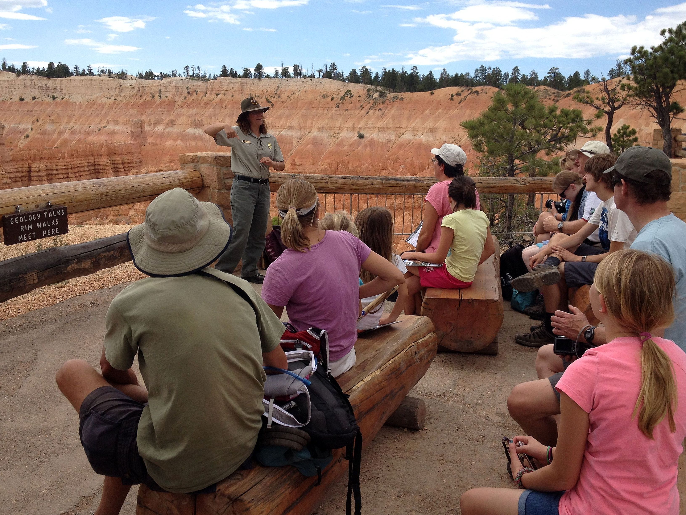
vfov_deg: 40.7
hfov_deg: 52.6
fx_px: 694
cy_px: 258
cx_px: 343
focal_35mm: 35
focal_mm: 4.28
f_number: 2.4
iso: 50
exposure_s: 1/1346
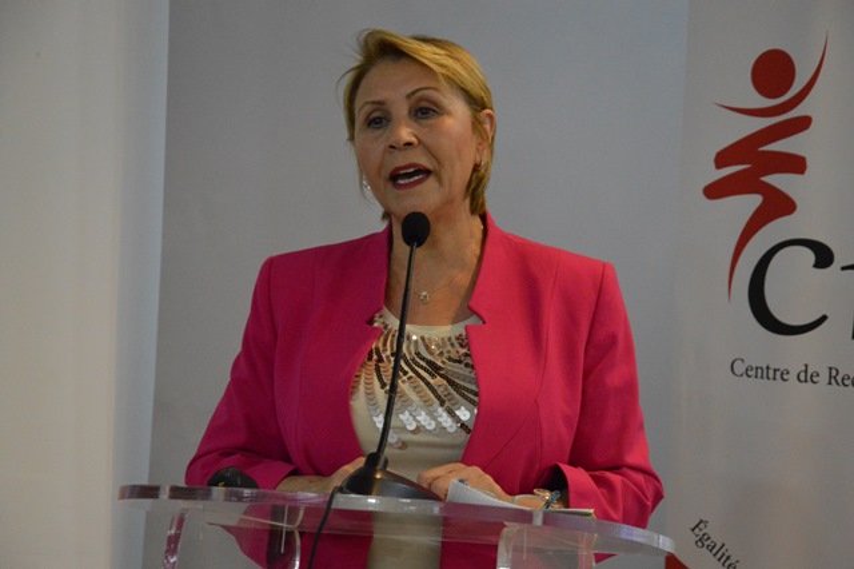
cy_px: 284
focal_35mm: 112
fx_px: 2667
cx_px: 427
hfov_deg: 18.2
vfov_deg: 12.2
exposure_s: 1/80
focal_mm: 75
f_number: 5.3
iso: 3200
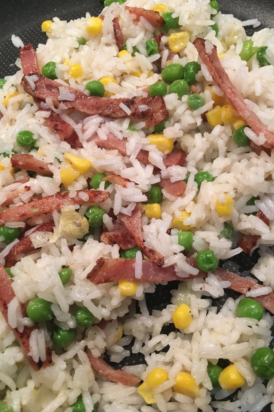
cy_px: 205
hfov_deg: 42.3
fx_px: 354
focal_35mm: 31
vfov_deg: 60.3
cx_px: 137
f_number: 2.2
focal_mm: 4.15
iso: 200
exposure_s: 1/33
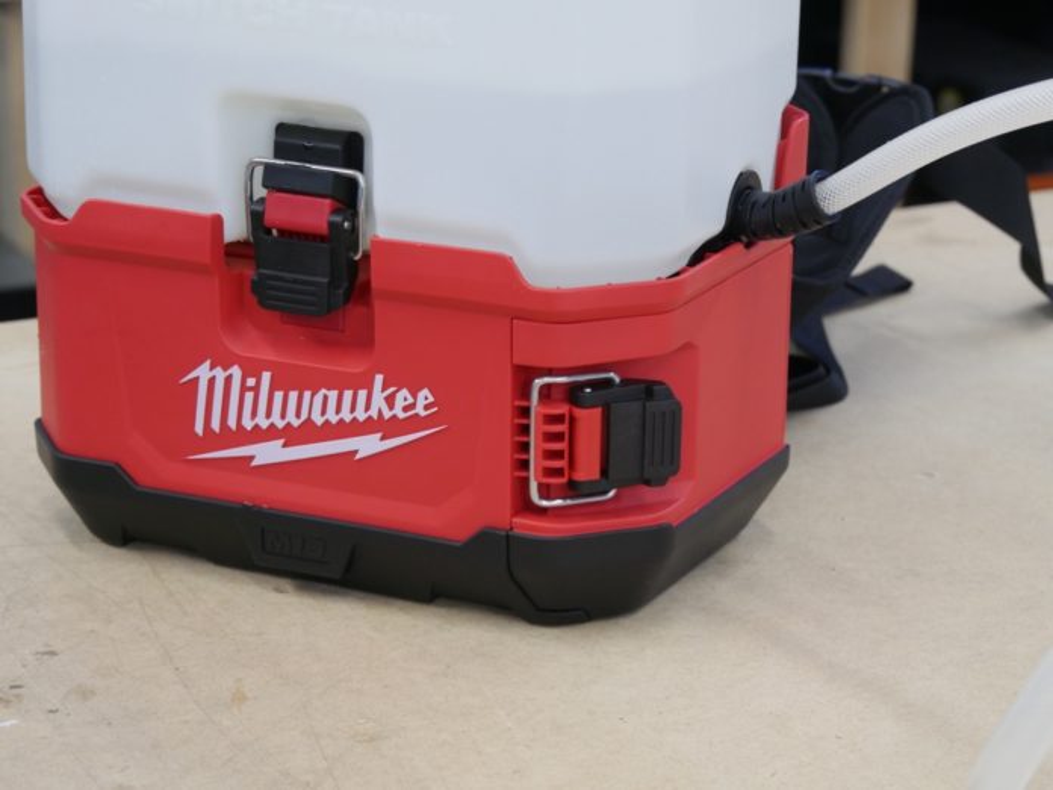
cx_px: 526
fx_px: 2799
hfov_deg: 21.3
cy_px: 395
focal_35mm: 92
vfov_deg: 16.1
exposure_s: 1/100
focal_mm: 46
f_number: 4.9
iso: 1600
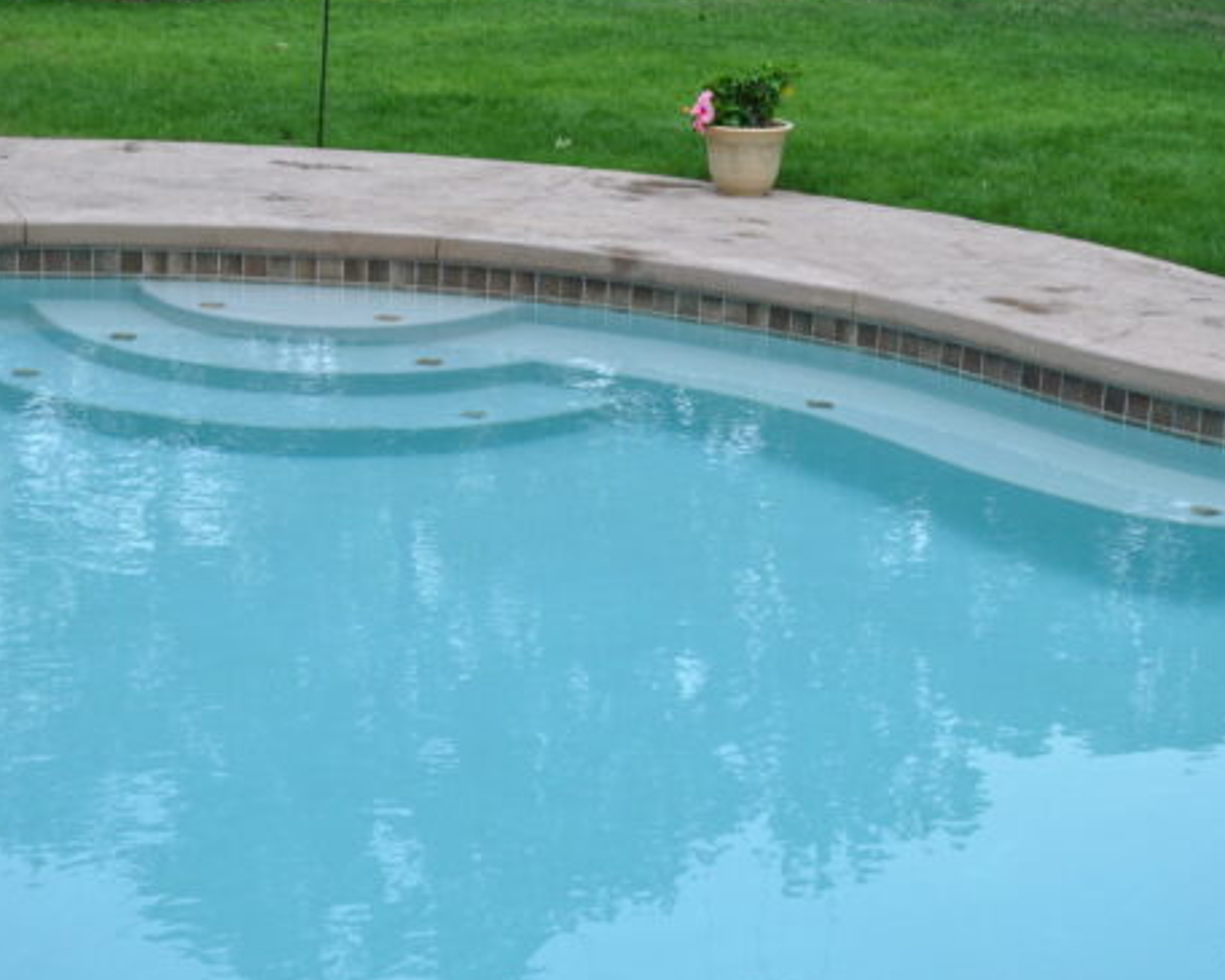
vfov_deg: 20.7
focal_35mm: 74
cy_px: 452
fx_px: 2683
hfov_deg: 25.7
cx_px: 621
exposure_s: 1/160
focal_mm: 40
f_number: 6.3
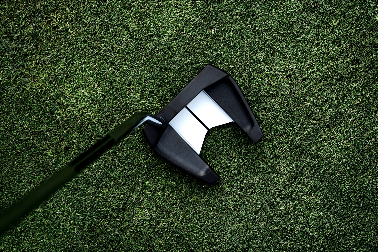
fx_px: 735
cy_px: 126
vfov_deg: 19.5
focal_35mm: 70
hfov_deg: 28.8
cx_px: 189
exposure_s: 1/400
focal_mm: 70
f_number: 6.3
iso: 400
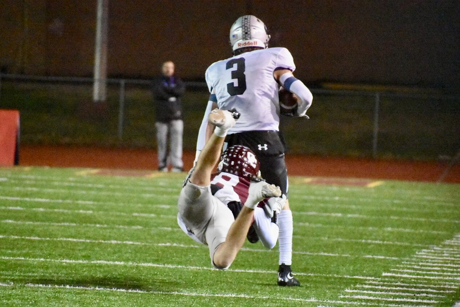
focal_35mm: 360
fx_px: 4600
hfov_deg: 5.7
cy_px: 154
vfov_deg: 3.8
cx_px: 230
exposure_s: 1/1250
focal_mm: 240
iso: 25600
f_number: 7.1
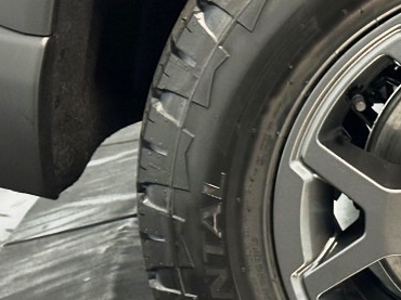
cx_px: 526
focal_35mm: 133
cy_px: 226
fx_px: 1540
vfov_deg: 11.1
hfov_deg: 14.2
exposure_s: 1/20
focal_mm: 6.86
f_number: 1.78
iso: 640
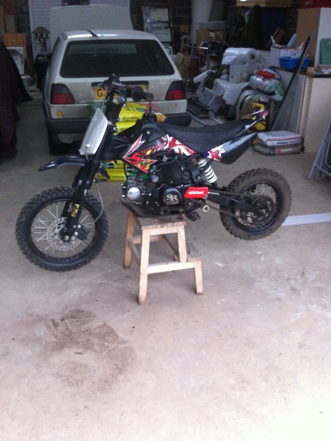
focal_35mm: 36
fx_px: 459
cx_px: 165
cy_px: 216
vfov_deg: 51.3
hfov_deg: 39.7
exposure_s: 1/15
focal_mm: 3.85
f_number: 2.8
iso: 400
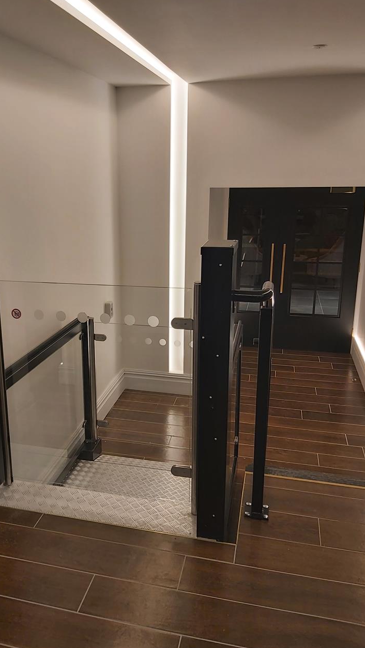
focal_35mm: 30
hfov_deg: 38.6
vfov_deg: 64.3
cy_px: 313
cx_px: 131
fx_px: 516
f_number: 1.7
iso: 80
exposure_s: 1/100
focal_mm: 3.92
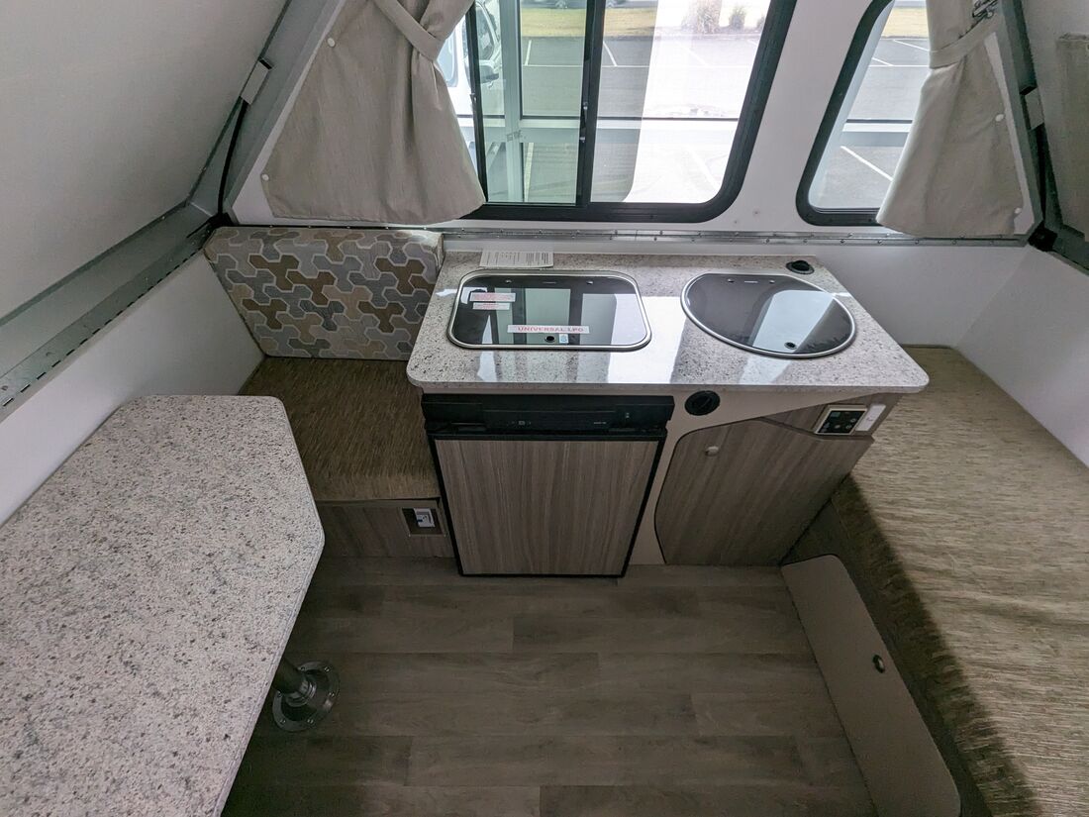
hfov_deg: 106.2
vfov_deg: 89.9
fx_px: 409
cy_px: 408
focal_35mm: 13
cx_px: 544
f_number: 2.2
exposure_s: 1/50
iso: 150
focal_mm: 1.95
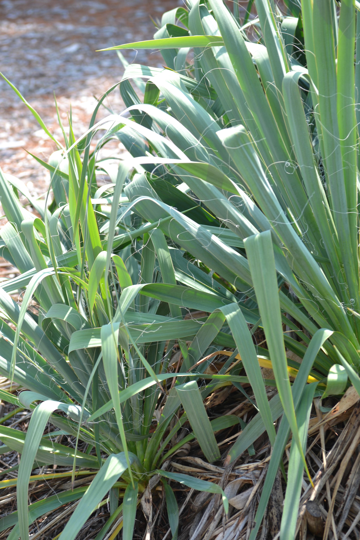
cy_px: 270
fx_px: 1845
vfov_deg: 16.7
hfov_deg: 11.1
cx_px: 180
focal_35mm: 123
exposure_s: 1/125
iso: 110
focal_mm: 82
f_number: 5.6
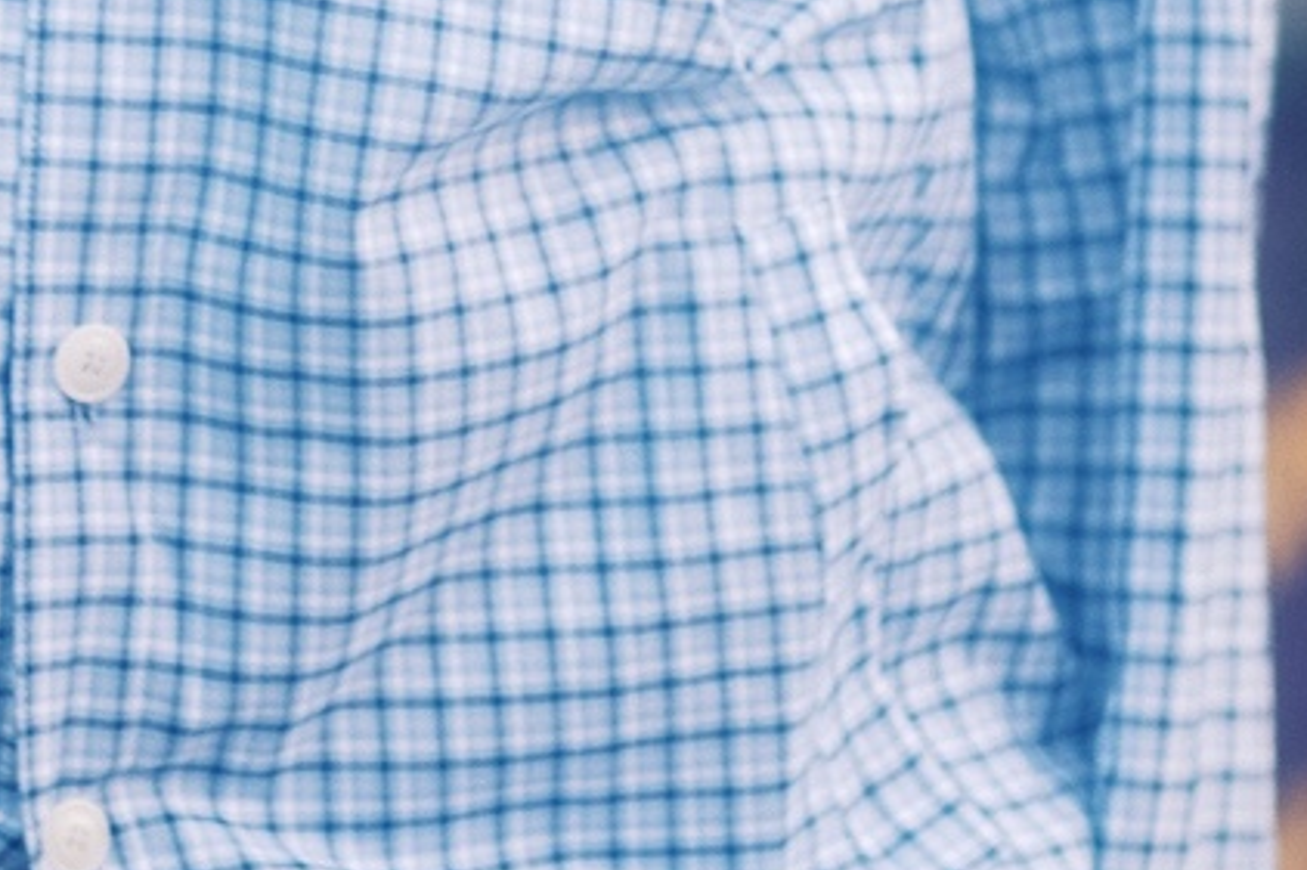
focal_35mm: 398
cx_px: 184
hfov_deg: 5.2
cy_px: -824
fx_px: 14443
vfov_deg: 3.4
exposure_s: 1/125
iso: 100
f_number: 1.2
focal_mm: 56
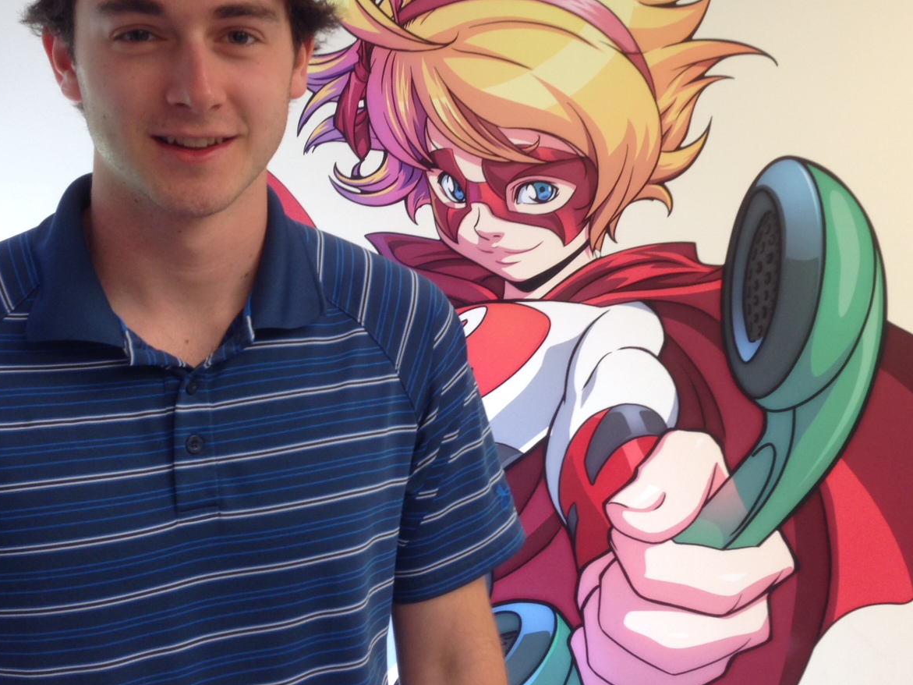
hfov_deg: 41.2
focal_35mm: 46
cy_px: 240
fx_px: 1213
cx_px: 501
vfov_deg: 31.3
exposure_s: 1/20
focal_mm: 4.12
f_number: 2.4
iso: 50
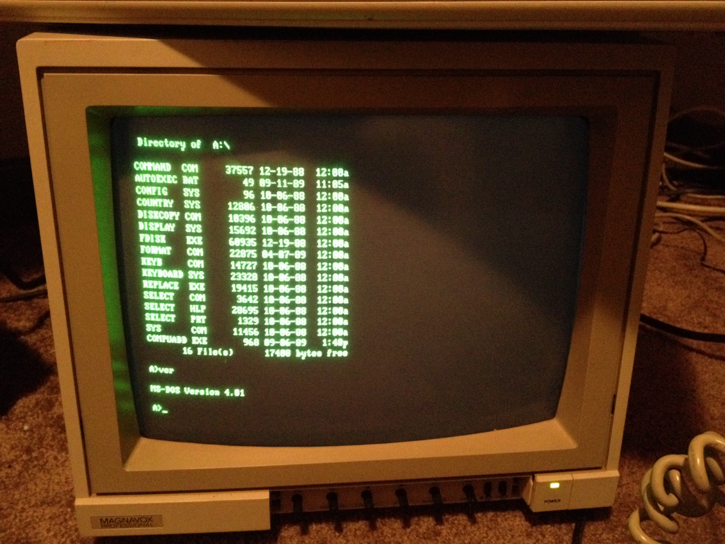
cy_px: 272
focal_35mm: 35
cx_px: 362
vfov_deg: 40.7
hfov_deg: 52.6
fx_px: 733
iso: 800
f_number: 2.4
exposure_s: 1/15
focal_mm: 4.28
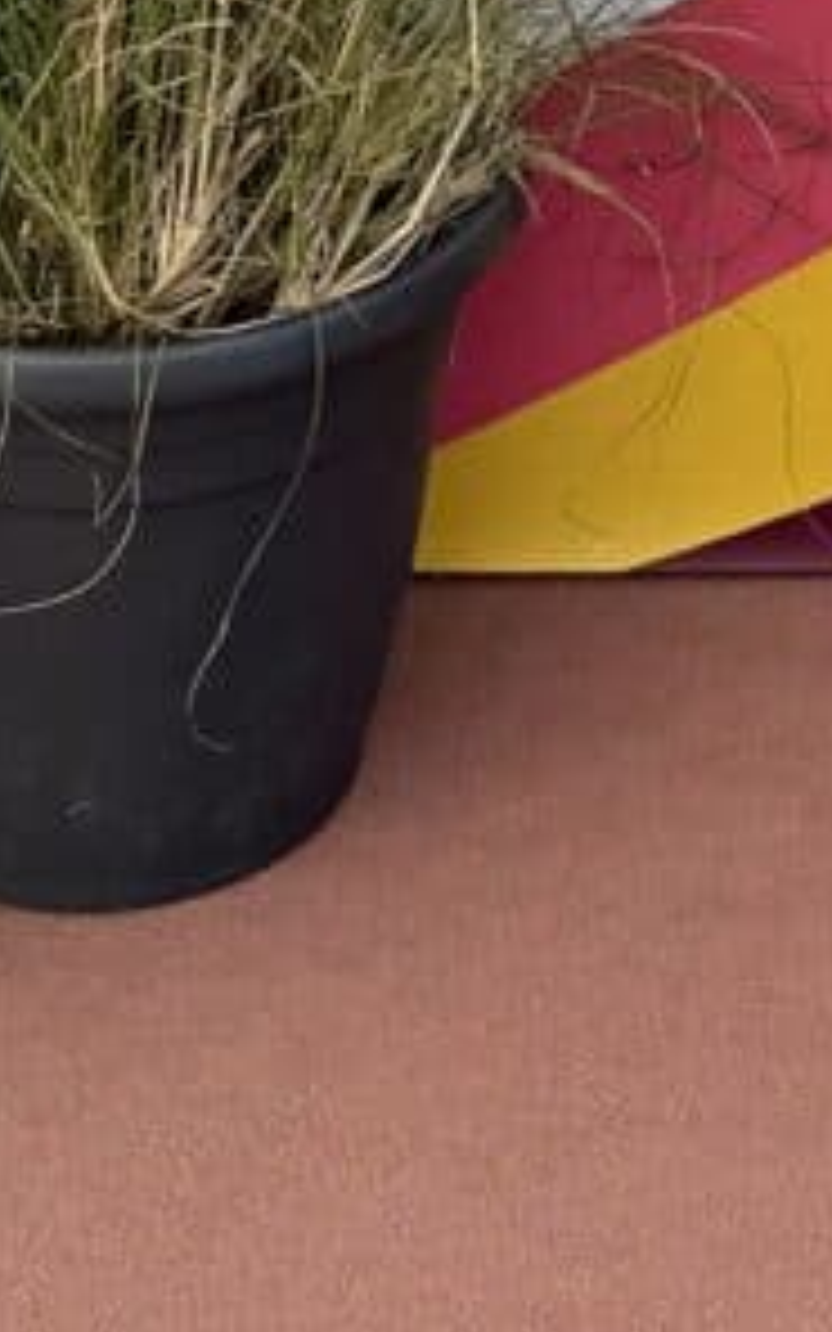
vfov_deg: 12.1
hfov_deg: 9.5
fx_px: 4789
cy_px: -2012
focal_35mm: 132
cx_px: 1493
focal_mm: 6.86
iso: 80
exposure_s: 1/1395
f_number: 1.78
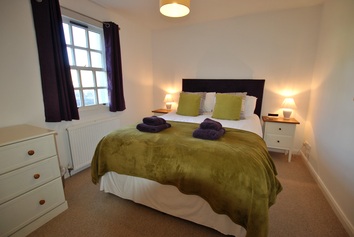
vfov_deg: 77.5
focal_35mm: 15
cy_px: 118
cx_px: 177
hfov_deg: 100.3
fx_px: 148
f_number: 3.5
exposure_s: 1/60
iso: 200
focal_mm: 10
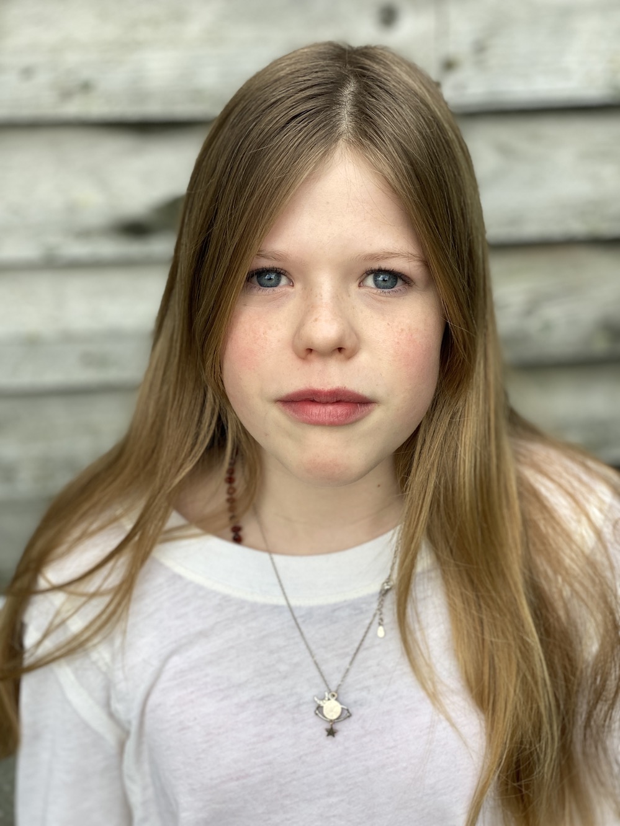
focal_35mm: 52
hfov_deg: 28.0
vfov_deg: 36.8
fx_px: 1242
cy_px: 413
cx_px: 310
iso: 40
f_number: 2
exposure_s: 1/122
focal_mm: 6
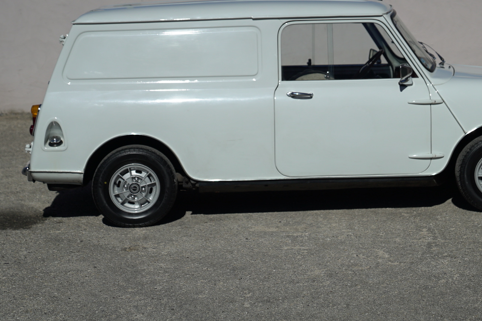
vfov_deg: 15.0
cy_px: 85
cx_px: 328
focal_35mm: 91
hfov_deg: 22.3
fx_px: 1218
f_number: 2.8
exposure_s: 1/5000
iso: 100
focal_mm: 58
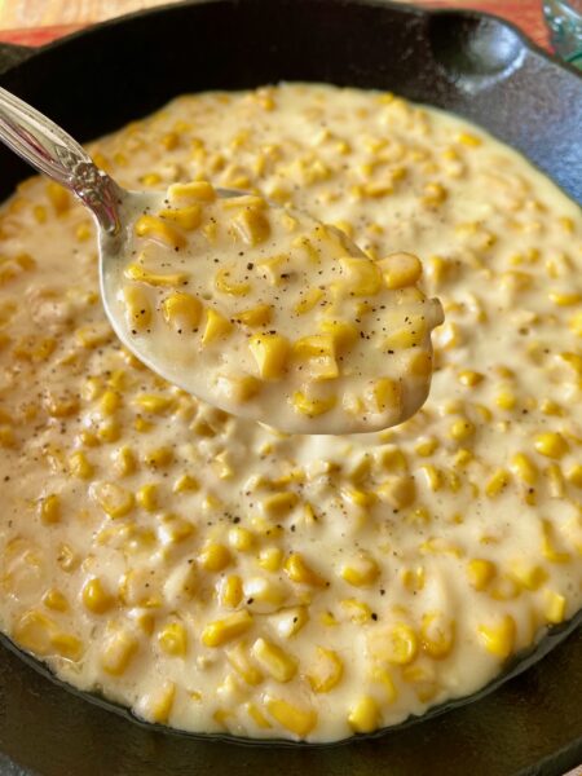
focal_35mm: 26
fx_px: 583
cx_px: 291
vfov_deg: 67.3
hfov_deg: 53.1
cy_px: 388
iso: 80
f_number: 1.8
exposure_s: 1/121
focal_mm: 4.25
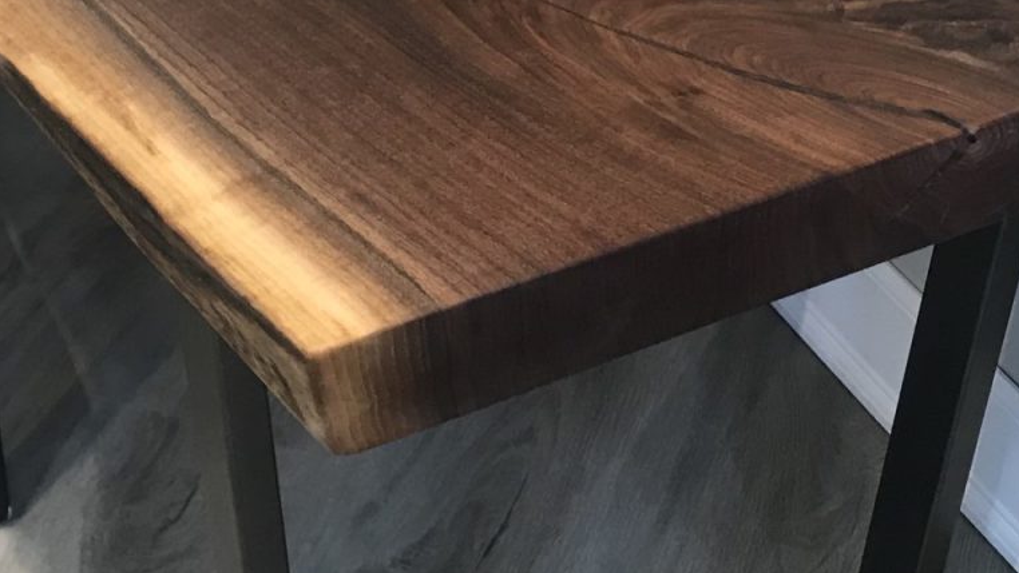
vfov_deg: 14.5
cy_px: 11
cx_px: 340
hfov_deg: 25.8
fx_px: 2216
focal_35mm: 82
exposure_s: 1/24
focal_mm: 3.99
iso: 40
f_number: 1.8
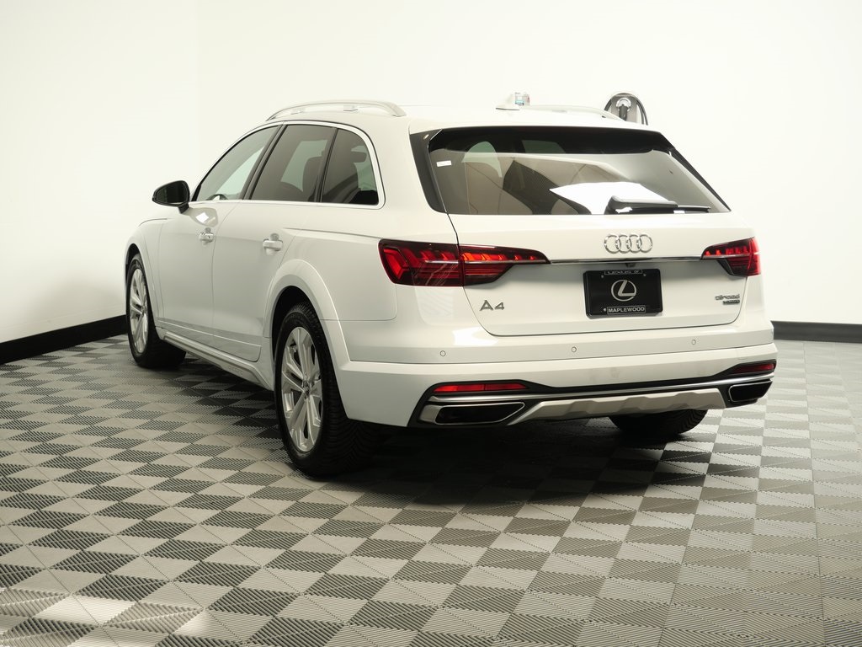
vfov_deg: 31.5
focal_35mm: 46
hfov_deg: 41.2
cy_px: 324
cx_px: 431
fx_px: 1145
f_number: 5
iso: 250
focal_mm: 23
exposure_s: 1/200
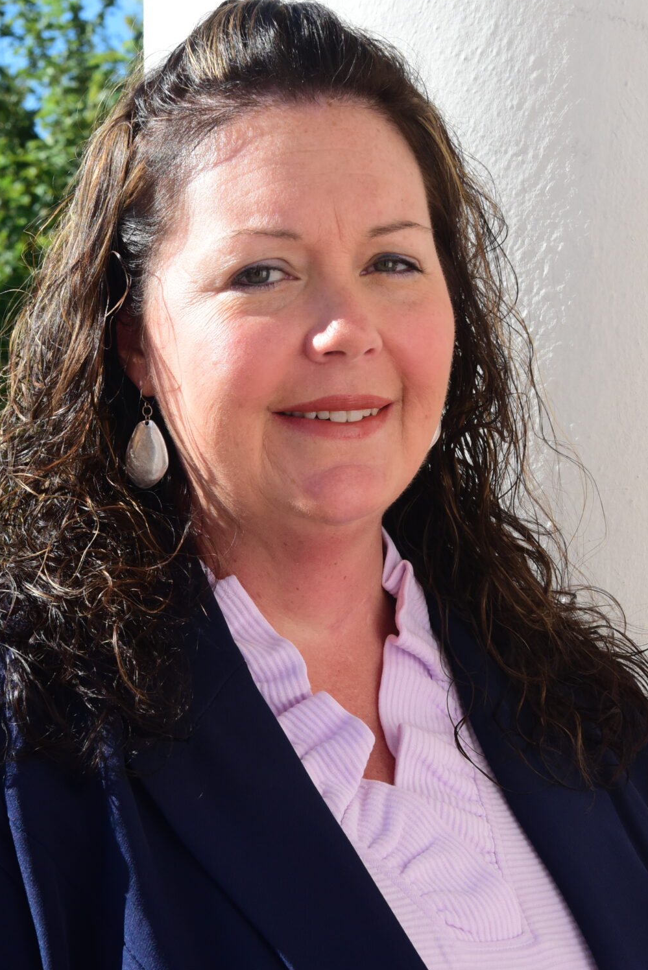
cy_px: 525
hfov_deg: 15.4
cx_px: 303
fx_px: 2400
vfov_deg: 22.9
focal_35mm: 89
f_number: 14
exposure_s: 1/800
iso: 1600
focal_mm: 52
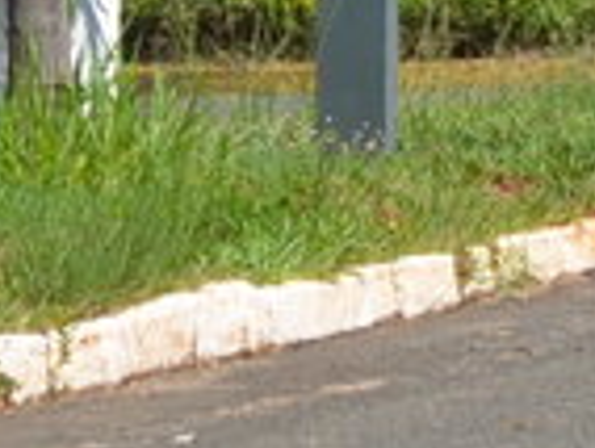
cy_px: -842
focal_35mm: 962
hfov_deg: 2.0
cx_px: 1856
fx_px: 16570
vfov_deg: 1.5
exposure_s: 1/320
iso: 100
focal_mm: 95
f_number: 9
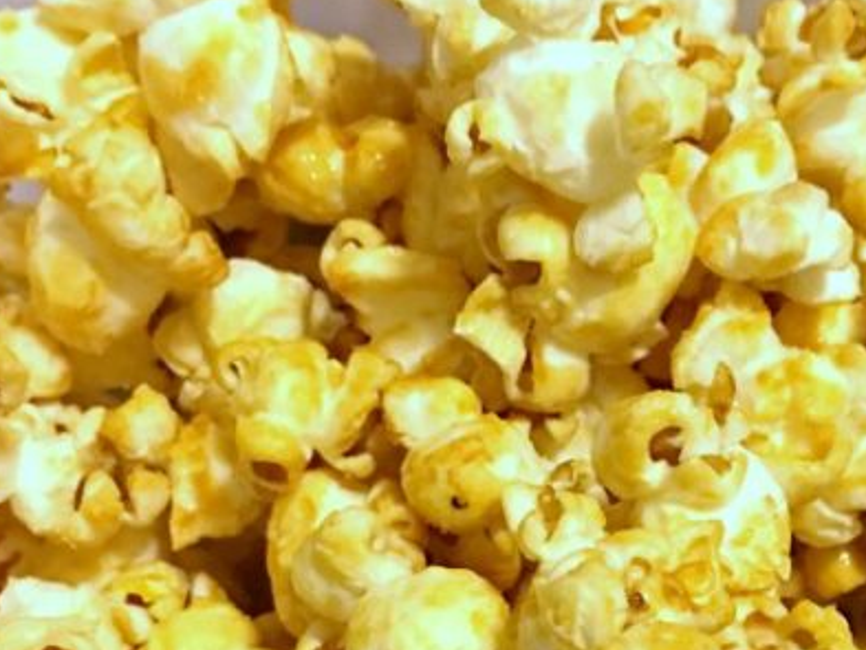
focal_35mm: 59
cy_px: 661
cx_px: 632
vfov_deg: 23.7
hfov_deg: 32.2
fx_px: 1476
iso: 80
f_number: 2.2
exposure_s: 1/4
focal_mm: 4.15
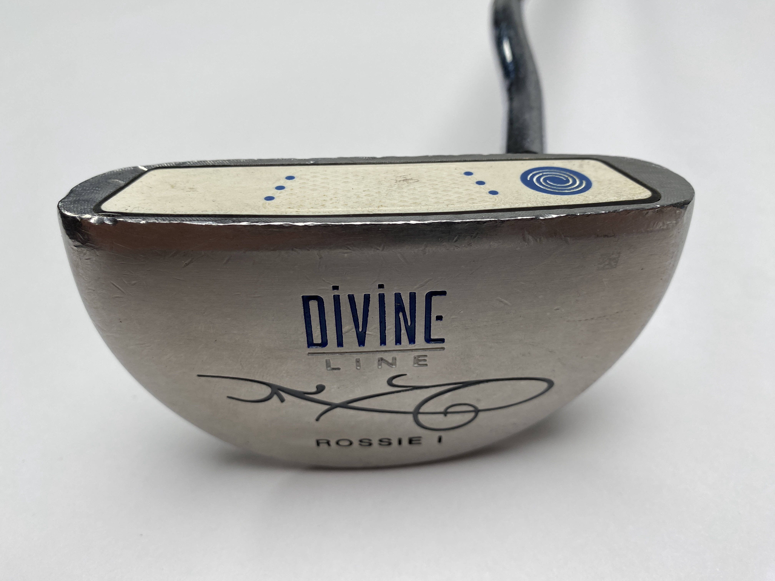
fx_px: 560
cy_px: 290
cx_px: 388
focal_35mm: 25
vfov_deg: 54.9
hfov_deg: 69.4
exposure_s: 1/337
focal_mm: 4.25
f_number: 1.8
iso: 32
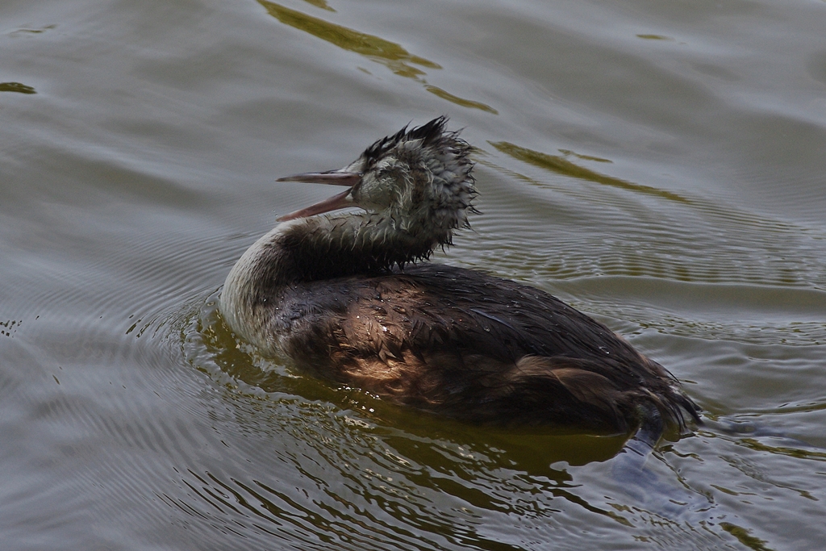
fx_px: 5163
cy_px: 276
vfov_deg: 6.1
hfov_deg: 9.1
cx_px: 413
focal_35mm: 225
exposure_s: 1/800
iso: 400
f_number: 5
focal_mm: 150
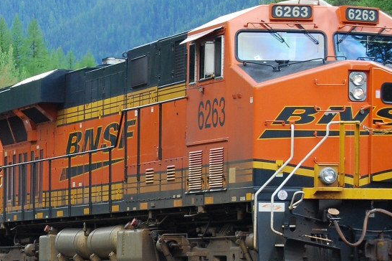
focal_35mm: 181
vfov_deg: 7.6
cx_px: 82
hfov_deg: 11.3
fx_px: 1971
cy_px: 144
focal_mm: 55
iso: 400
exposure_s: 1/160
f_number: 6.3
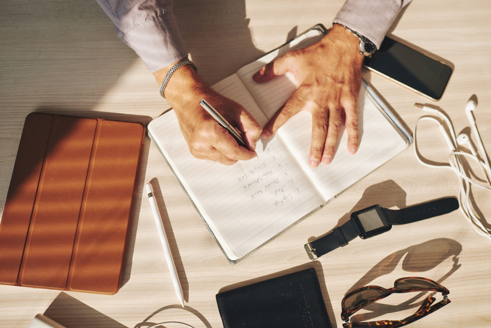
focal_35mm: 35
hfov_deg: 54.4
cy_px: 164
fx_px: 477
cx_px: 246
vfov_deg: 37.9
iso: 200
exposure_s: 1/1600
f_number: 2.8
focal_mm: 23
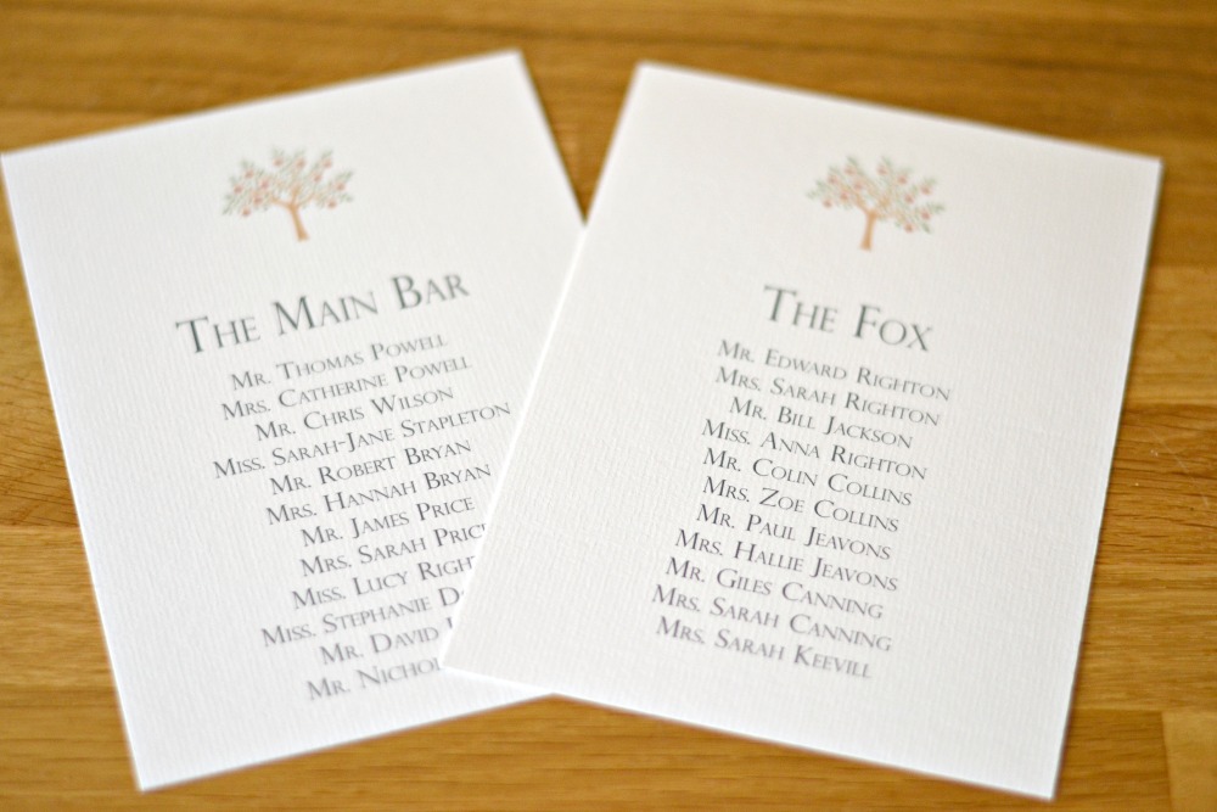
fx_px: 2536
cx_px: 608
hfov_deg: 27.0
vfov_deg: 18.2
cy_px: 406
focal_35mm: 75
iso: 400
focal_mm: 50
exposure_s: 1/500
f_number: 1.8
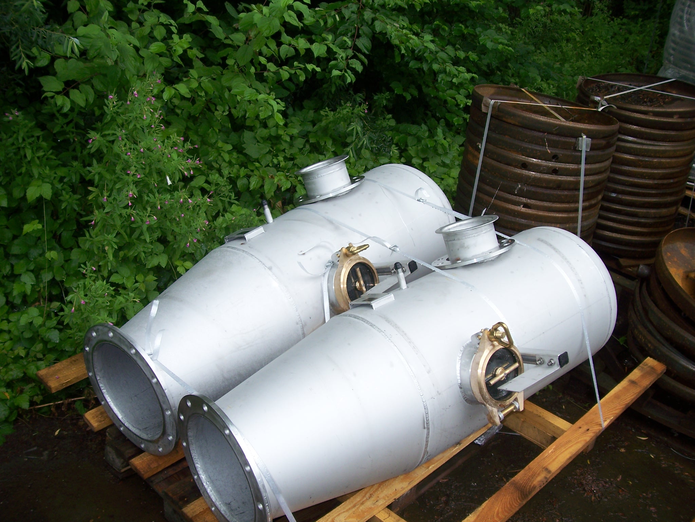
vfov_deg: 37.7
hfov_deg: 49.0
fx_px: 763
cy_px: 261
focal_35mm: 38
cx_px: 348
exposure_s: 1/125
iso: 64
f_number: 3.9
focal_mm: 6.3
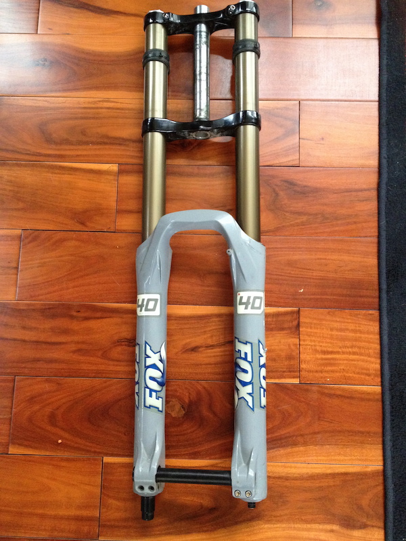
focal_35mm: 35
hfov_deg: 40.7
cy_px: 270
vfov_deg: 52.6
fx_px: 547
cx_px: 203
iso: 320
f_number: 2.4
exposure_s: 1/20
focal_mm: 4.28
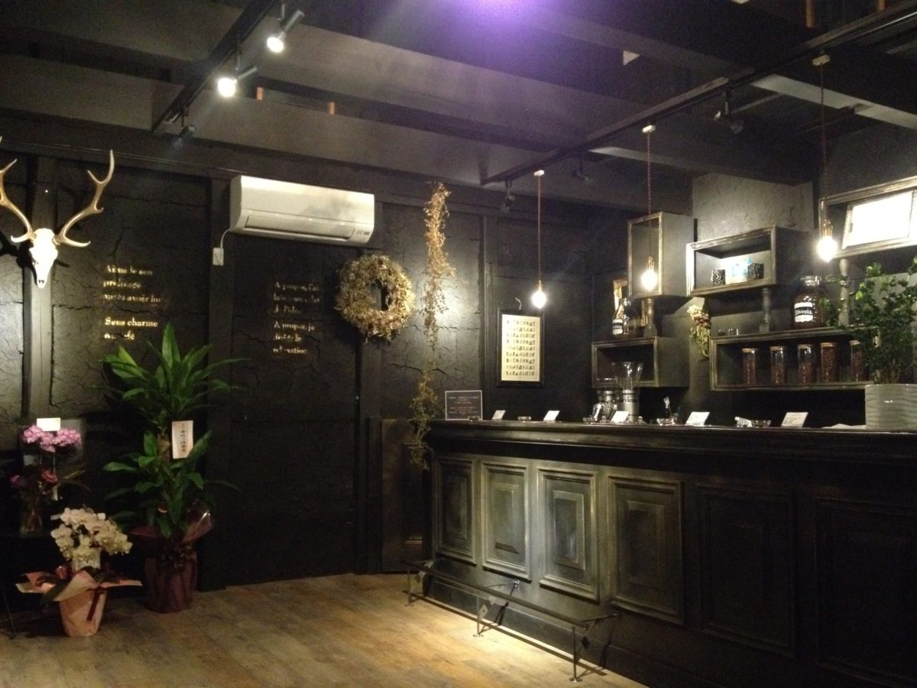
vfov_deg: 40.7
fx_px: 927
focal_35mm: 35
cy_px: 344
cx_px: 458
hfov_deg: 52.6
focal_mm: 4.28
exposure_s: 1/15
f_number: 2.4
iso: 800
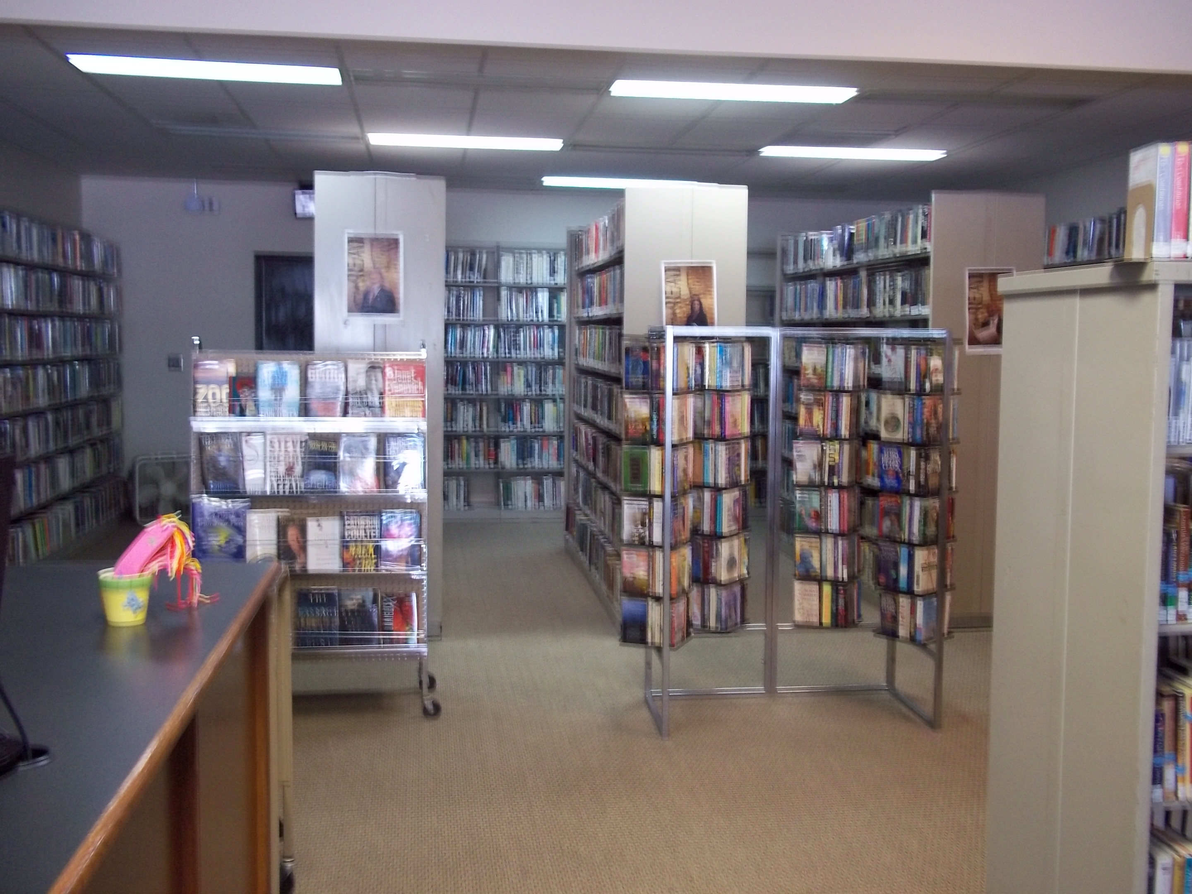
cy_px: 447
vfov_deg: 39.7
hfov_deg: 51.4
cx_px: 596
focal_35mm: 36
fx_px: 1240
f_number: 3.1
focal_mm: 6.5
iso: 160
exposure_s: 1/10
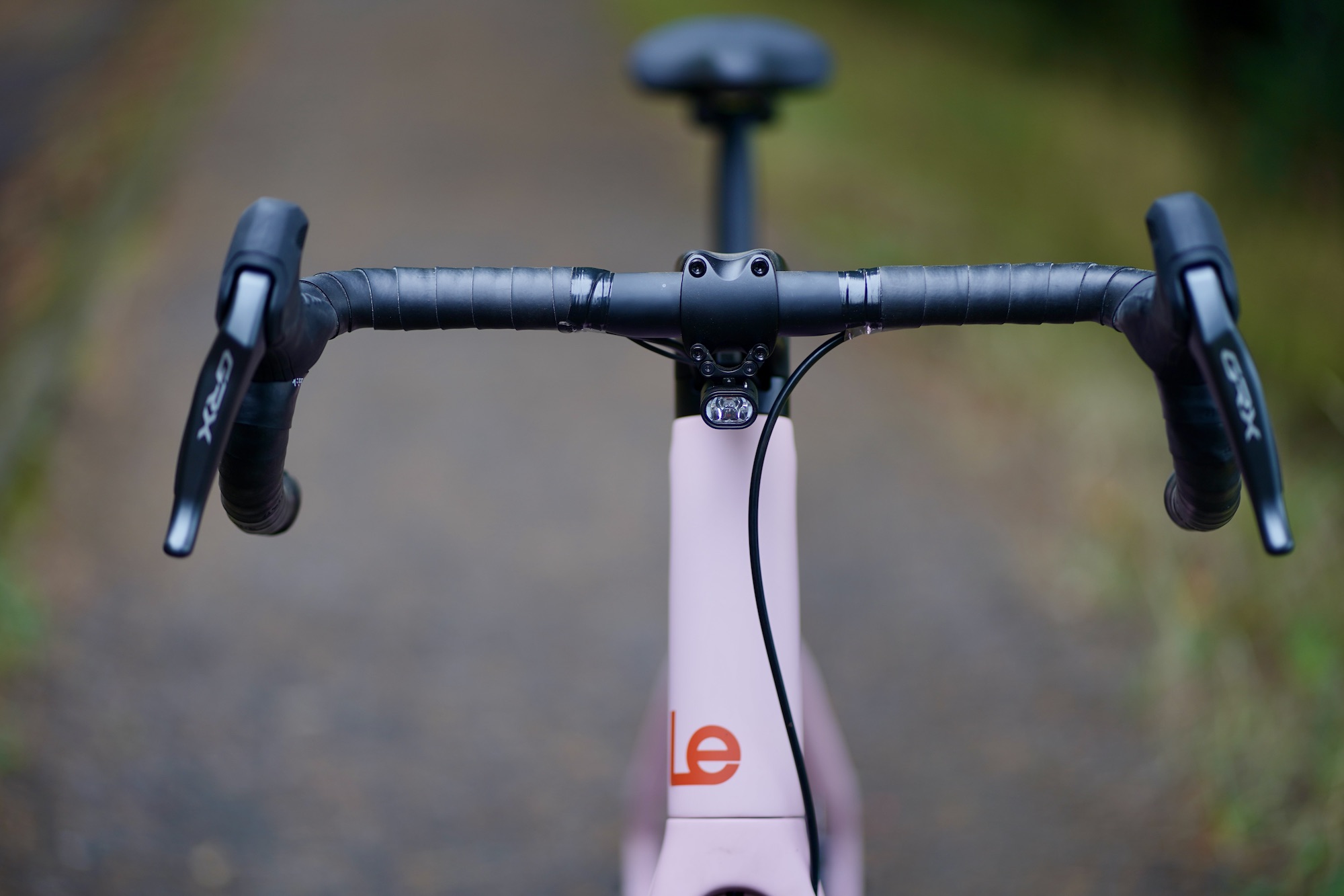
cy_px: 448
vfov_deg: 16.1
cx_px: 672
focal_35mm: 85
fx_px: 3173
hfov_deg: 23.9
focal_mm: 85
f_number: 1.8
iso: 50
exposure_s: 1/25
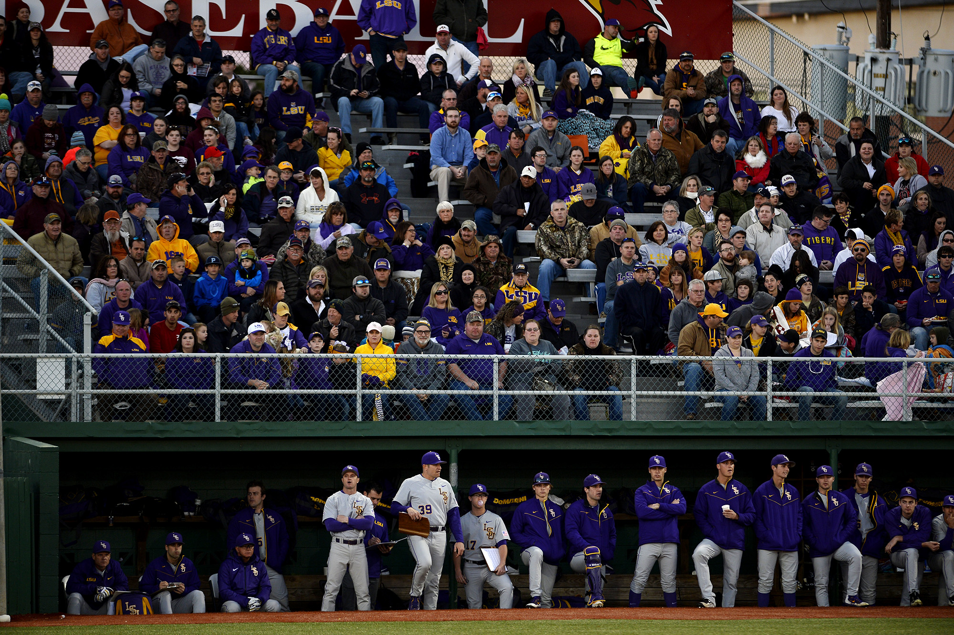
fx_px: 7945
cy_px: 318
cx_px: 477
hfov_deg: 6.9
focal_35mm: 300
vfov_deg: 4.6
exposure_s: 1/500
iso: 800
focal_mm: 300
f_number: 2.8
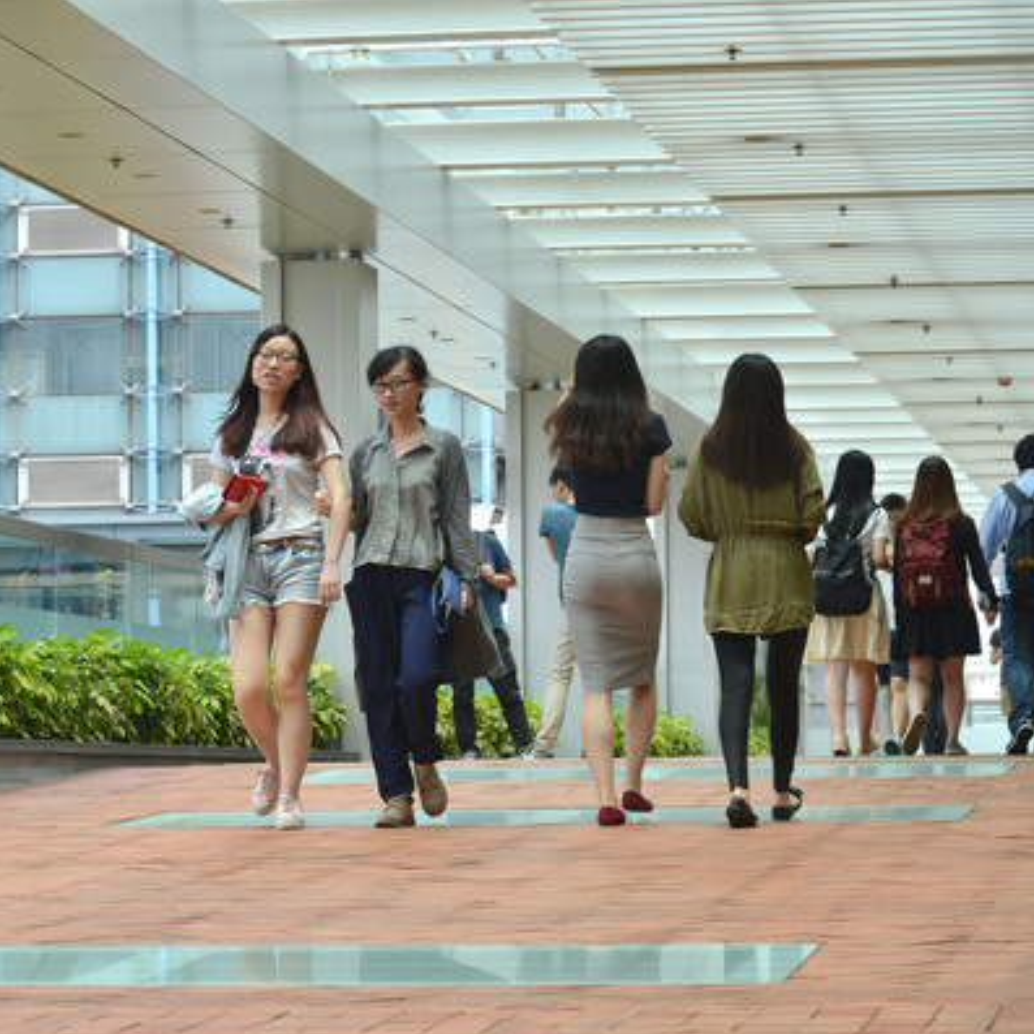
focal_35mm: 131
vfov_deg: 13.3
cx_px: 609
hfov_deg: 13.3
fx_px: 4427
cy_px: 518
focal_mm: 102
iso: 500
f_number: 10
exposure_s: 1/400
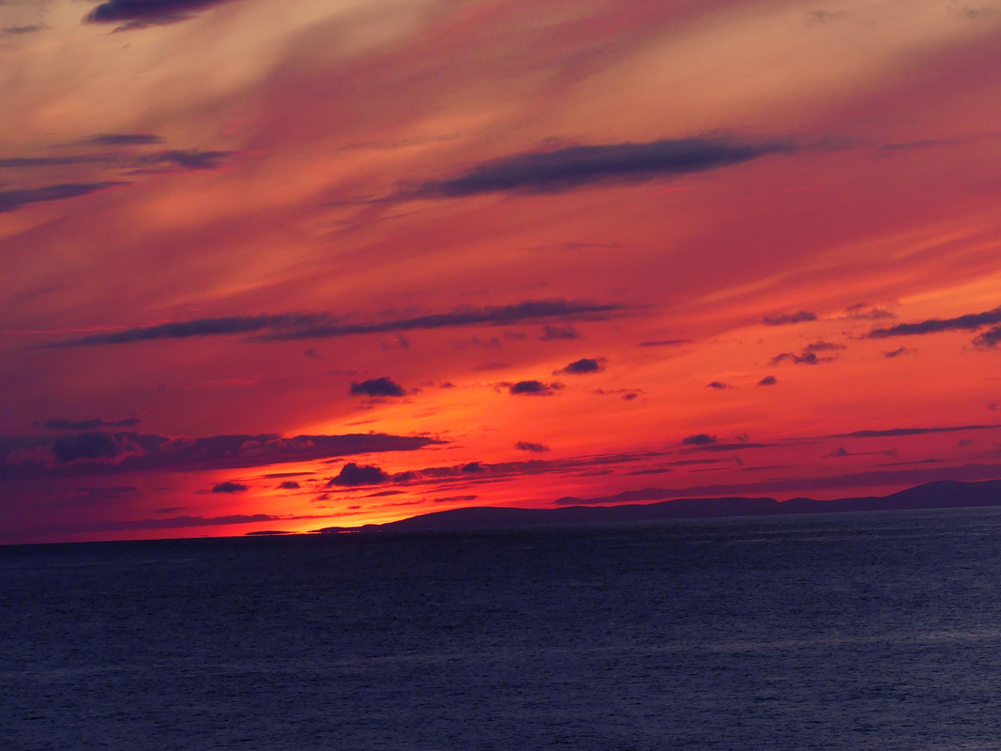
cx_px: 500
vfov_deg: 6.1
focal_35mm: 245
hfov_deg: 8.1
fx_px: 7084
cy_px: 376
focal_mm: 44
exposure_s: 1/200
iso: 100
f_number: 3.5
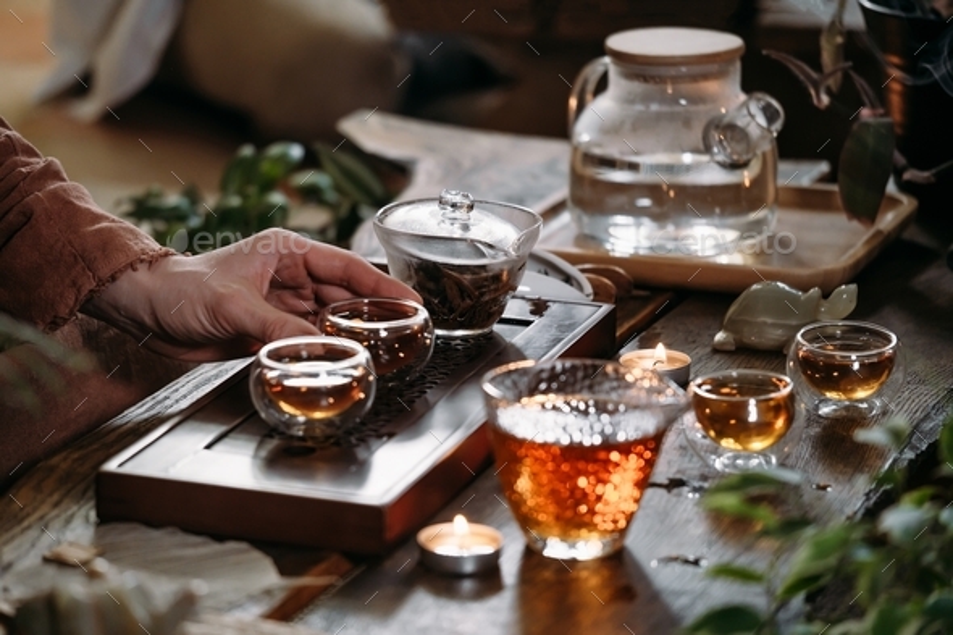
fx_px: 3176
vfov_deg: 11.4
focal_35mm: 120
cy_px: 318
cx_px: 476
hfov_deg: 17.1
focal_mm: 80
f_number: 2.8
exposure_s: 1/250
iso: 800
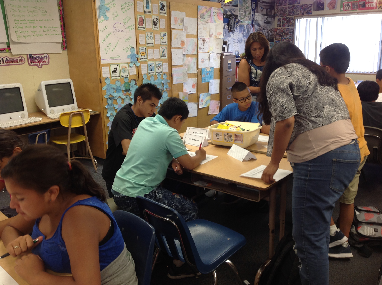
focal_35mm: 35
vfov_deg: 40.6
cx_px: 191
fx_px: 386
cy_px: 142
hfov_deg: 52.7
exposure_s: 1/24
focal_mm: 4.28
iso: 64
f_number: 2.4
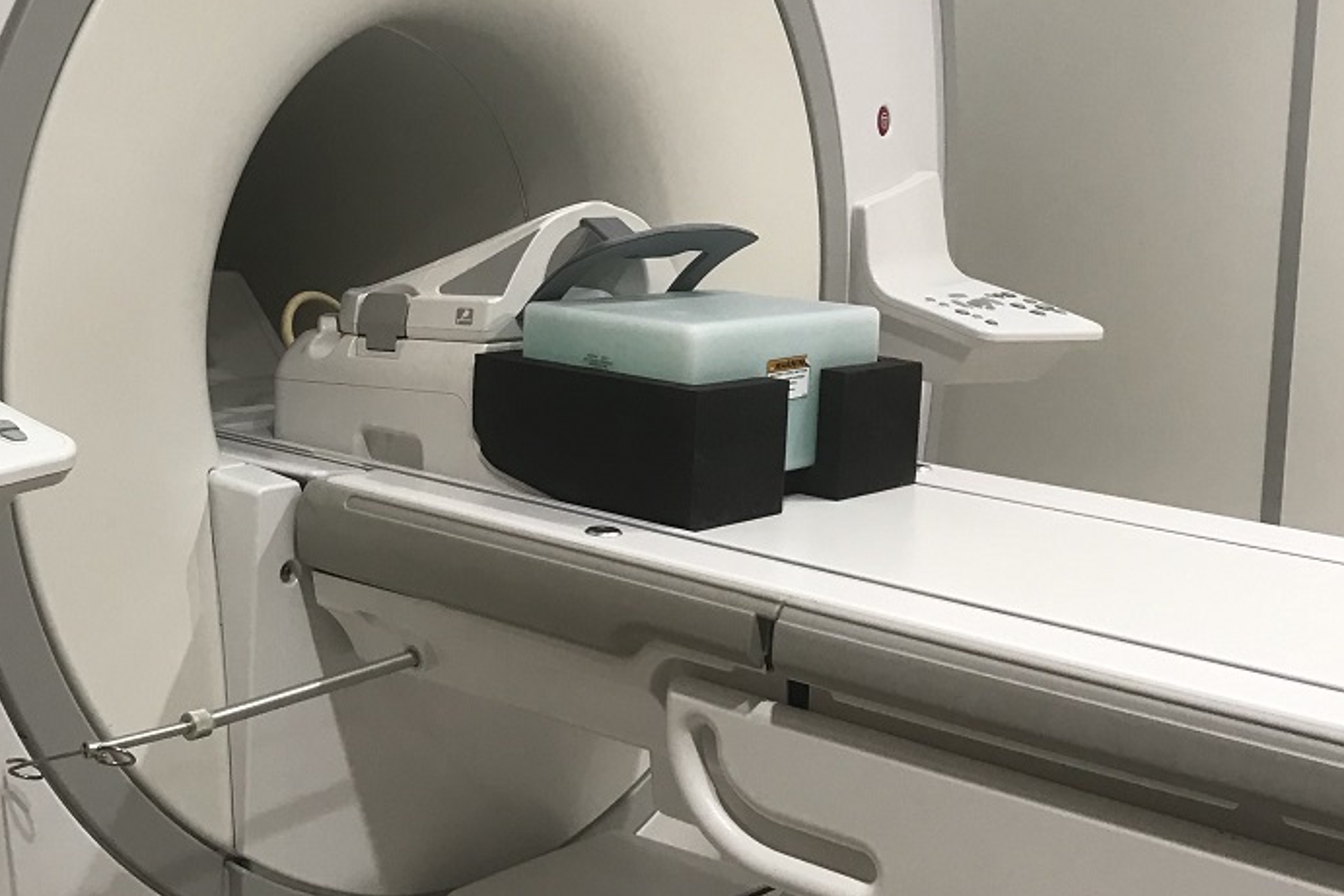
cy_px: 286
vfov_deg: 26.3
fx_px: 1904
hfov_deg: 38.8
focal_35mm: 51
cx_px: 566
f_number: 1.8
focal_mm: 3.99
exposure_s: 1/33
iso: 32
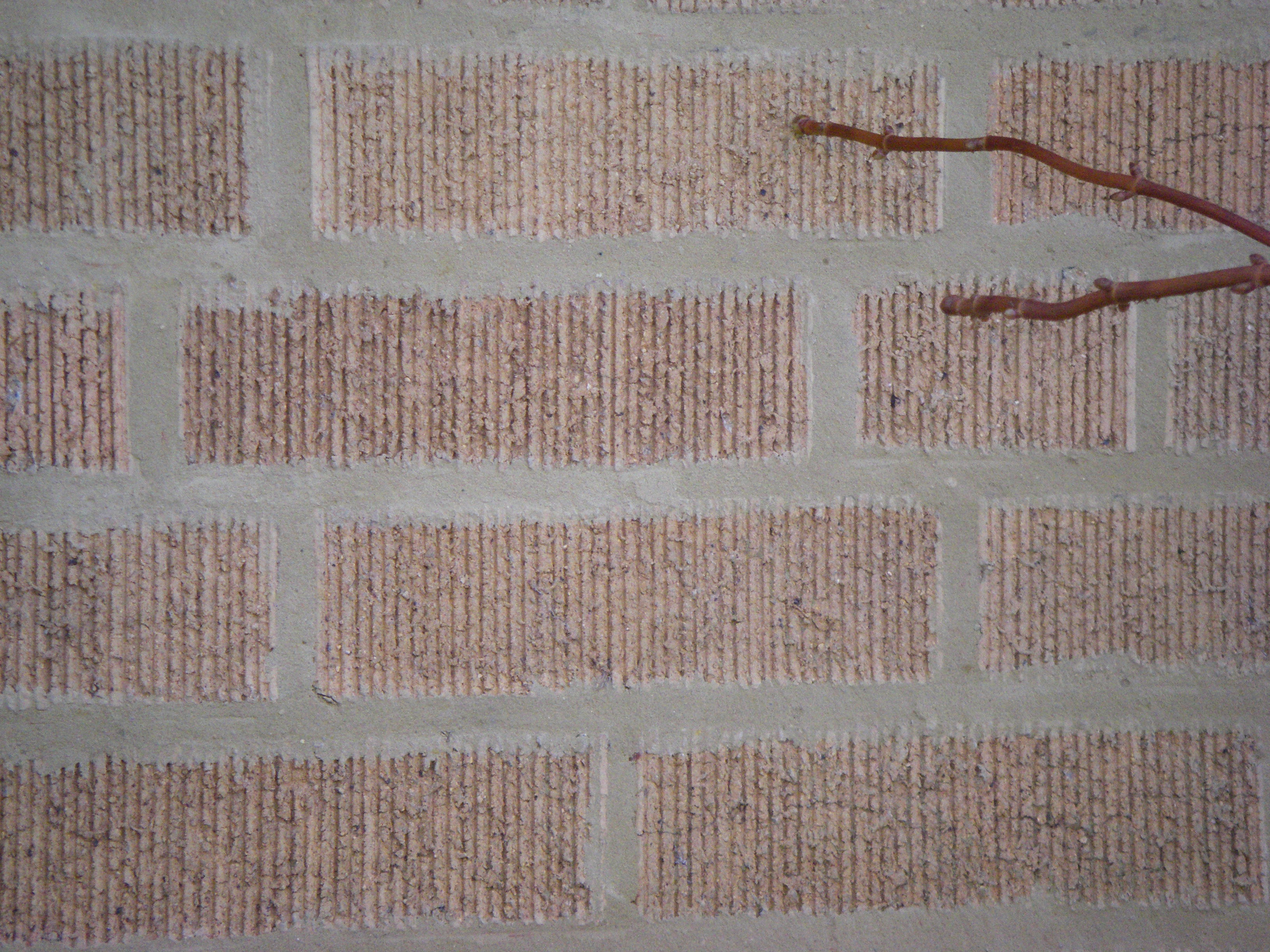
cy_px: 476
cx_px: 635
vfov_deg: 6.5
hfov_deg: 8.6
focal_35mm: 230
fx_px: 8438
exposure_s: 1/200
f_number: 4.8
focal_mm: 37.9
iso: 400
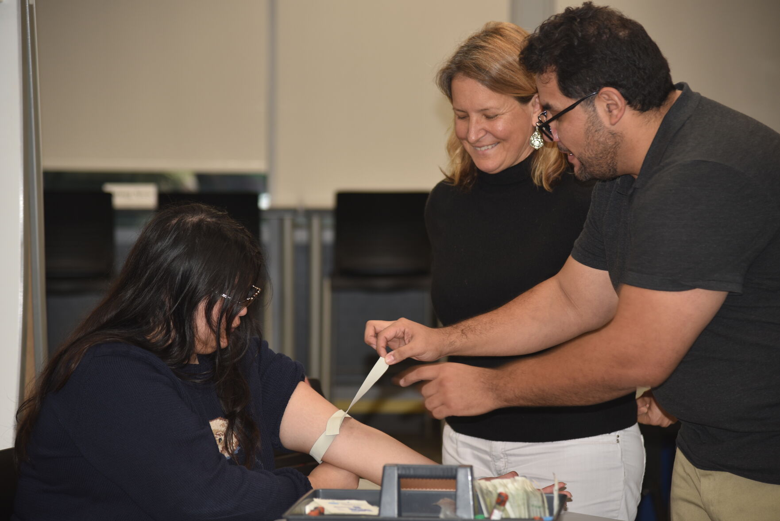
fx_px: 2601
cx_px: 390
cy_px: 260
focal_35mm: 120
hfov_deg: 17.1
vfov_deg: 11.4
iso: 200
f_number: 4
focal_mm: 120
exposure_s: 1/60
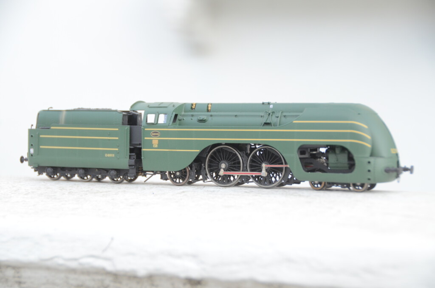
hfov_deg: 18.2
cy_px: 144
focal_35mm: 112
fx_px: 1356
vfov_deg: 12.1
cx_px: 218
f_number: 5
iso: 800
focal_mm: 75
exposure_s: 1/200
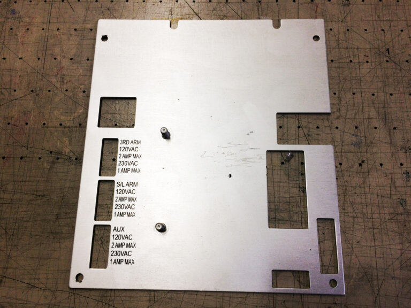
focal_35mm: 29
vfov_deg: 48.2
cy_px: 154
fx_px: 344
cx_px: 206
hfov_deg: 61.7
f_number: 2.2
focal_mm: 4.15
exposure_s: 1/60
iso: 50
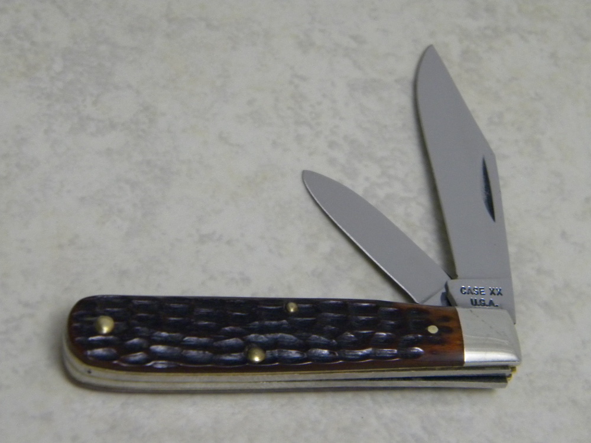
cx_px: 296
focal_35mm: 105
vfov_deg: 14.1
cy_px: 222
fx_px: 1793
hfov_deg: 18.7
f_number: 4.7
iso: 400
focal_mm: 19
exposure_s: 1/21.7
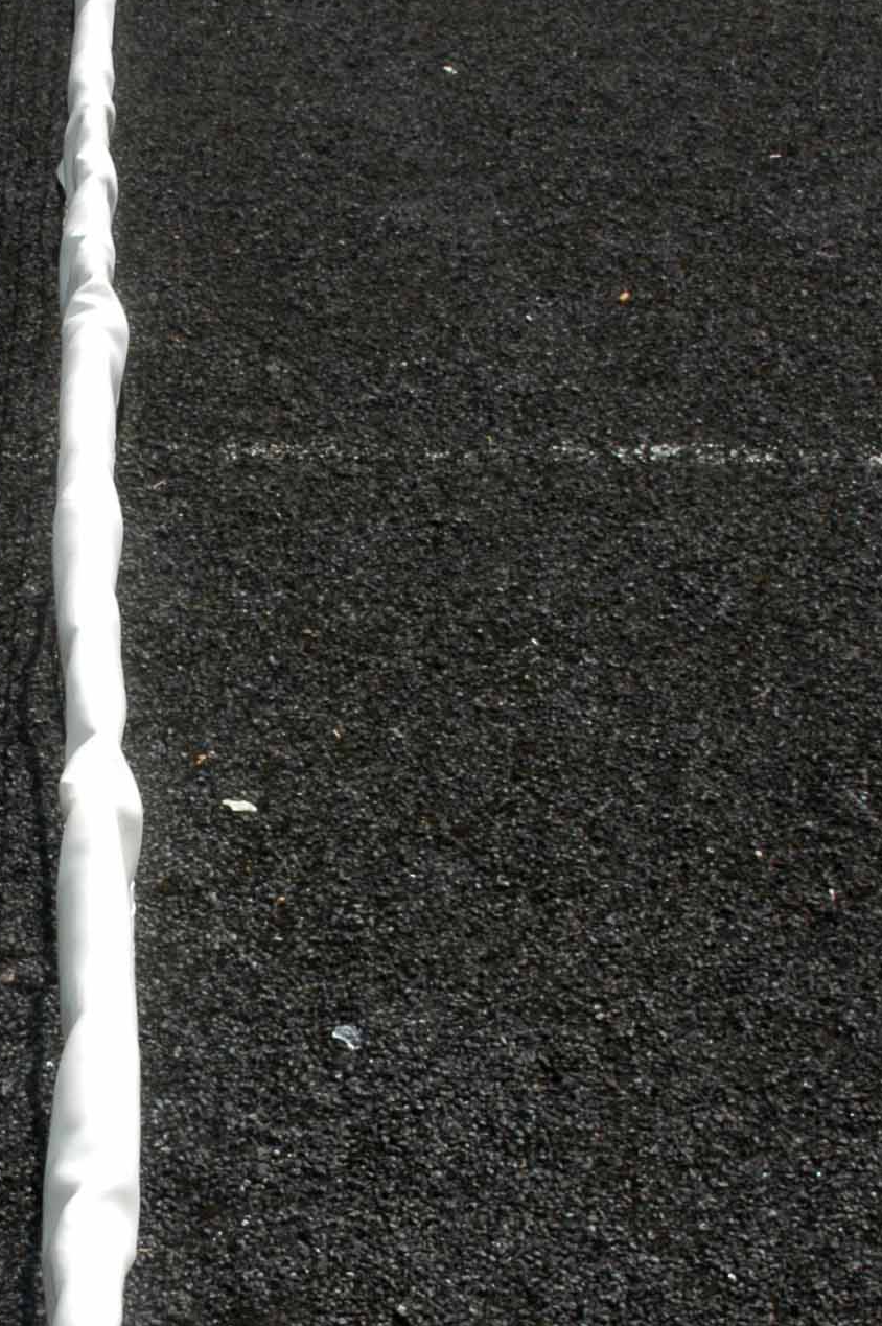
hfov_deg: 20.8
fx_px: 2356
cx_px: 93
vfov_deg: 31.3
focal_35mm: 64
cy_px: 859
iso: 200
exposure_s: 1/60
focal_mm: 18
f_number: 18
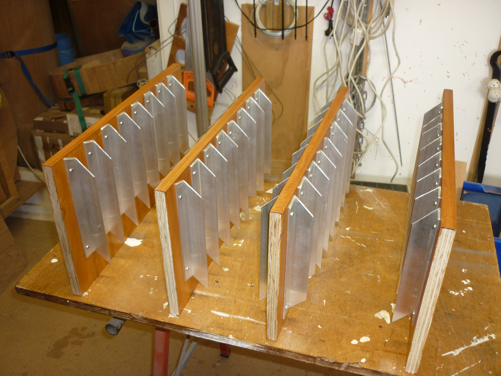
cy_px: 188
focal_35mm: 33
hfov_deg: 55.4
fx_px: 478
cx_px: 250
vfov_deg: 42.9
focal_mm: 5.5
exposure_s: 1/30
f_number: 2.8
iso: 100
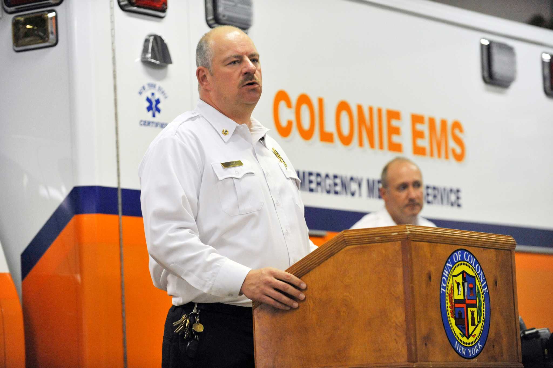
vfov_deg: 10.5
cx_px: 276
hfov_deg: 15.8
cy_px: 184
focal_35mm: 130
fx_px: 1995
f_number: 4
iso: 3200
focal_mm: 130
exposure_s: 1/200
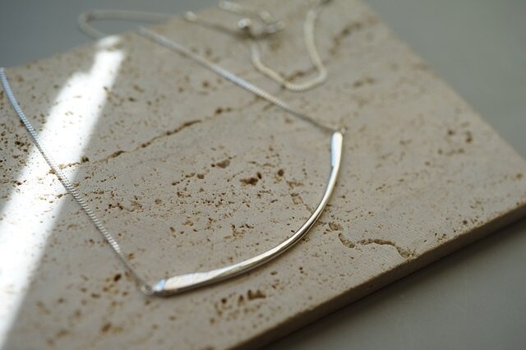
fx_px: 730
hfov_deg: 39.6
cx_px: 263
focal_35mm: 50
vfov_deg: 27.0
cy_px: 175
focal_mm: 50
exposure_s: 1/160
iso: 125
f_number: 4
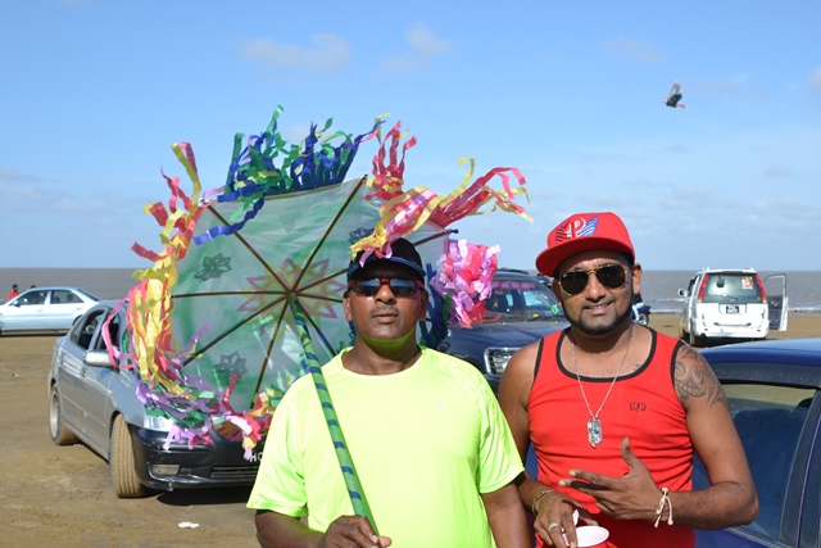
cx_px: 410
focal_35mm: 42
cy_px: 274
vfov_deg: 31.9
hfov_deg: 46.4
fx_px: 958
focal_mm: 28
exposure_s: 1/400
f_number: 5.6
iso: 100
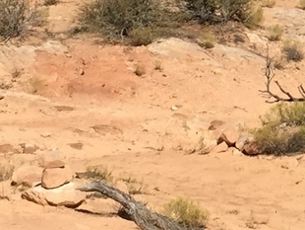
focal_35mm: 187
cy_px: -80
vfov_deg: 7.8
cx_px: 473
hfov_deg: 10.2
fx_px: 1649
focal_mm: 4.15
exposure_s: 1/3049
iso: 32
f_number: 2.2
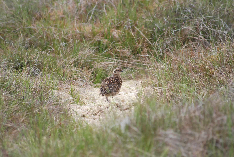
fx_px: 2928
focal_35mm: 450
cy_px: 78
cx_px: 117
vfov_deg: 3.1
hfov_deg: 4.6
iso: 800
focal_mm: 300
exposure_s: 1/1000
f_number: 5.6
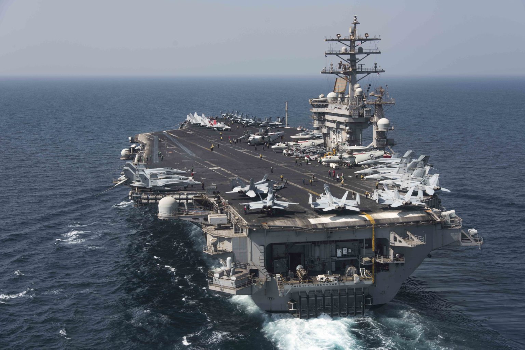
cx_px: 262
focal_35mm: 52
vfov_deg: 26.0
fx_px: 759
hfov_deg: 38.2
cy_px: 175
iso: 31
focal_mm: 52
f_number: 6.3
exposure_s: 1/200
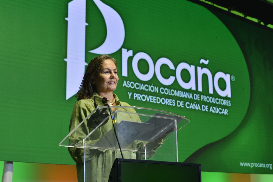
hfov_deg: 32.4
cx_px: 128
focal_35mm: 62
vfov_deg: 21.9
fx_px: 470
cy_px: 94
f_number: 5.6
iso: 500
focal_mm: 50
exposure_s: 1/100
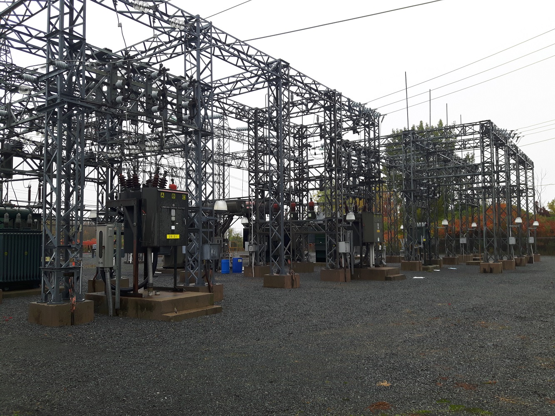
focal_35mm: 31
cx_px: 278
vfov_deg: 45.4
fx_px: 497
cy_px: 208
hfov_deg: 58.3
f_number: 1.9
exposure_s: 1/157
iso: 40
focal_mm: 3.7
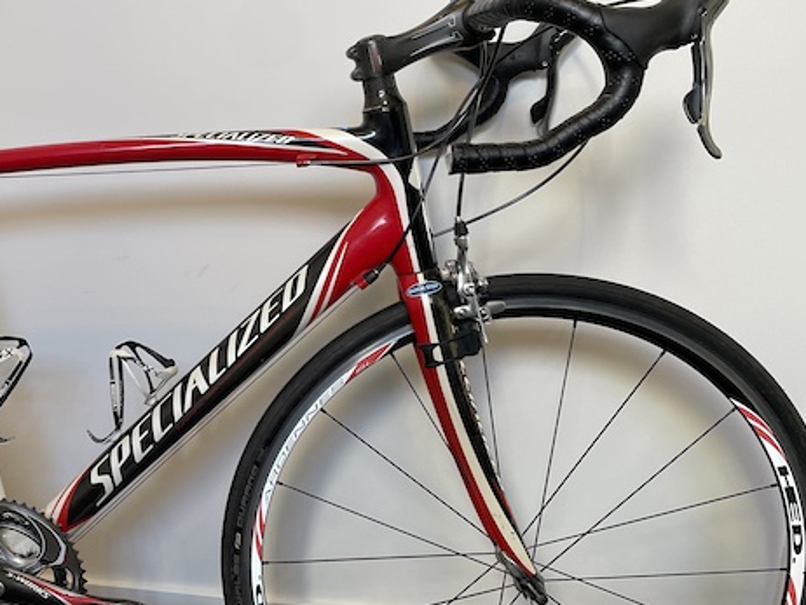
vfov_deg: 32.2
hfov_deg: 39.7
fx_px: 1048
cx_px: 120
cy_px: 319
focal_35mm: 45
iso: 64
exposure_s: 1/60
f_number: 1.6
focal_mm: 4.2
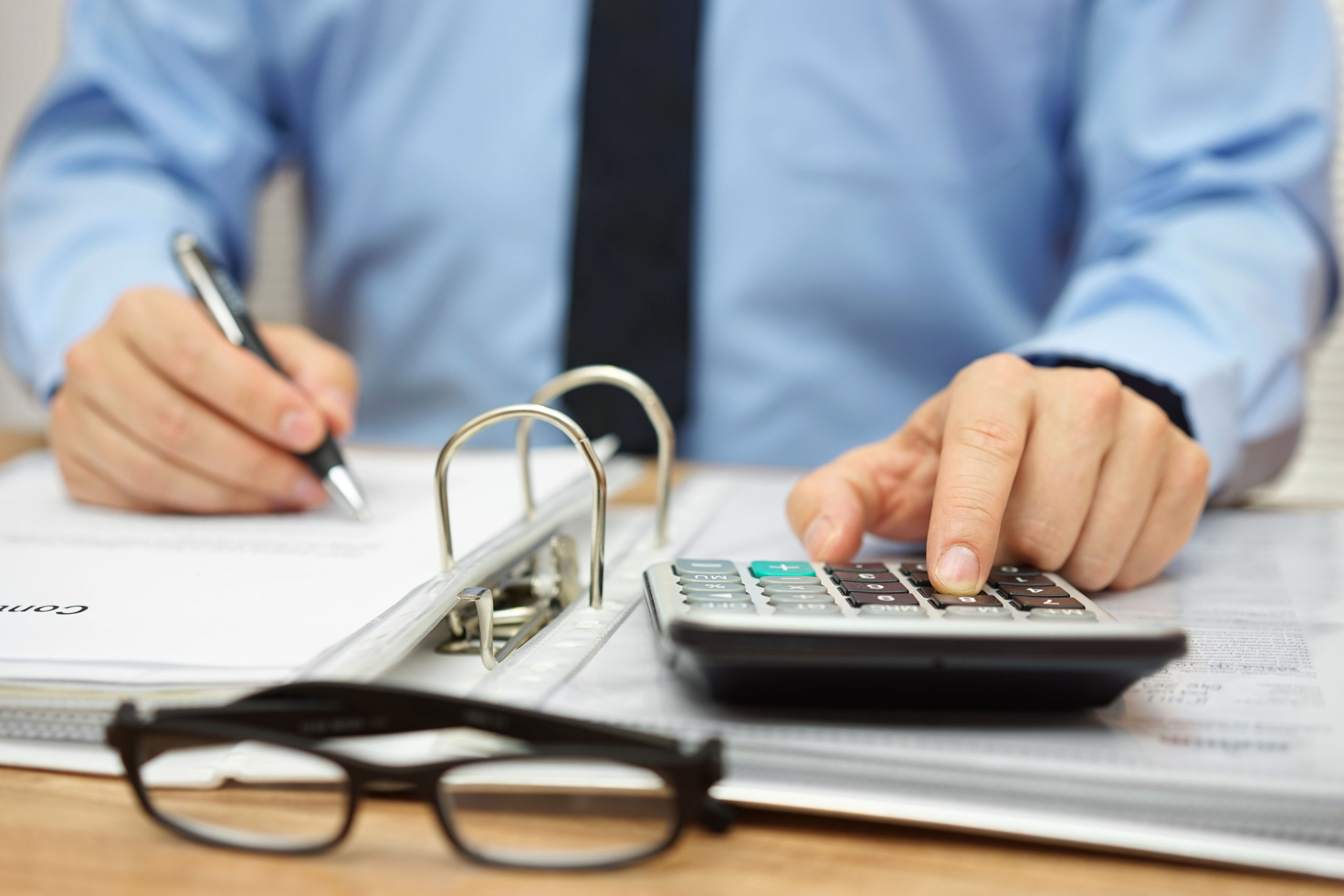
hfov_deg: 36.2
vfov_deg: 24.6
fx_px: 2053
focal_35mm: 55
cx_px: 672
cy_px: 448
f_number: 2.8
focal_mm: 55
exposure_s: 1/30
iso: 200
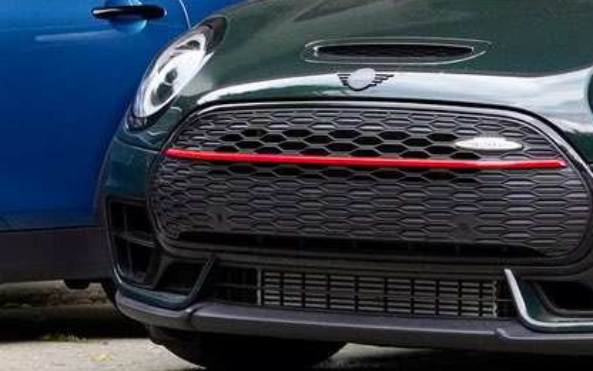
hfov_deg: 10.5
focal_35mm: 198
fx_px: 3207
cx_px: 100
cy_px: -182
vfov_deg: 6.5
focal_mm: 27
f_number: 4
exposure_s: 1/160
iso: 500
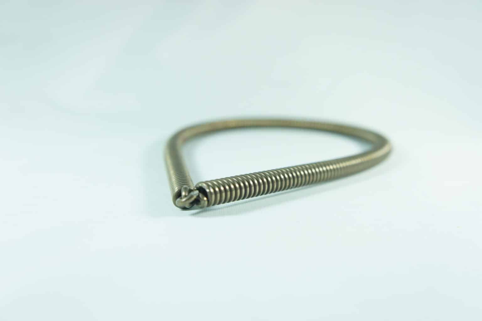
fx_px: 522
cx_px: 241
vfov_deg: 34.2
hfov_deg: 49.6
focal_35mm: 39
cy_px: 160
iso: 200
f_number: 4
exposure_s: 1/80
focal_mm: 26
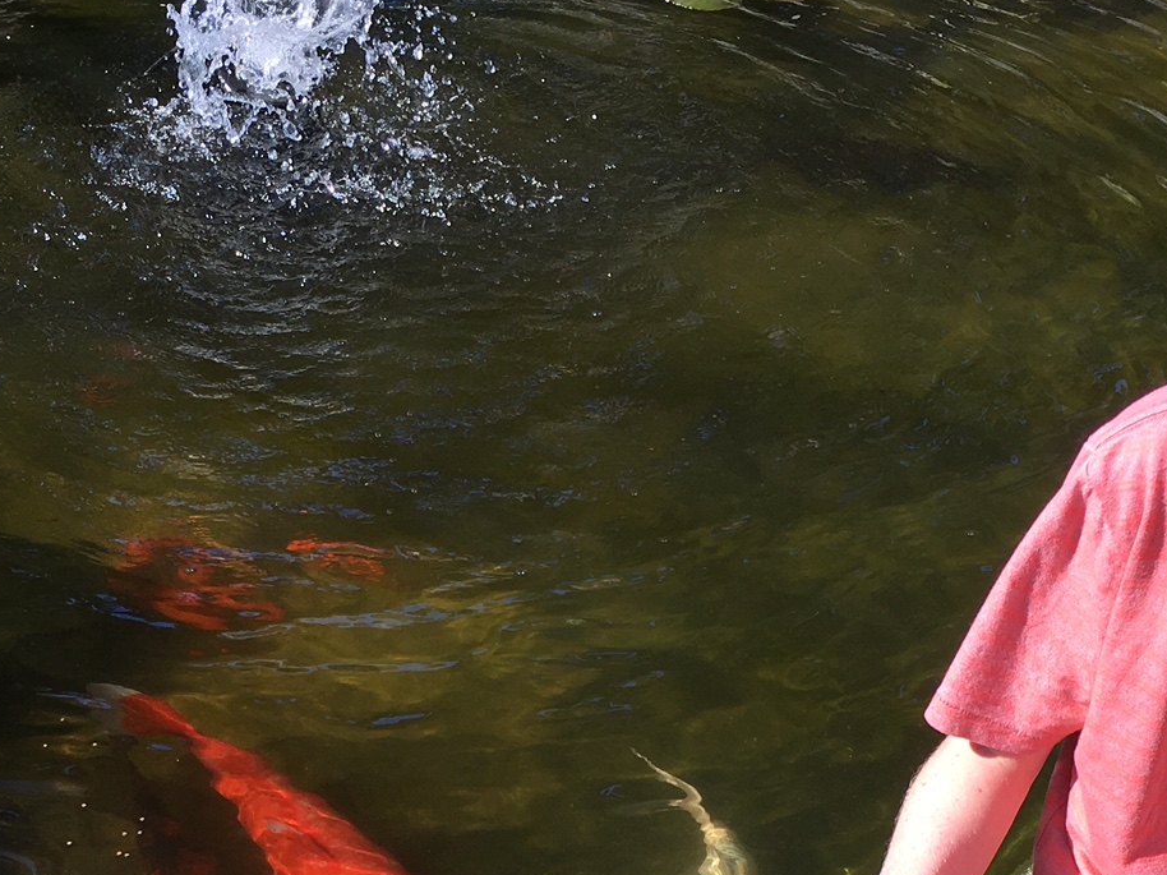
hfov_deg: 29.8
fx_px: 2191
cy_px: 904
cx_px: 492
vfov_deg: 21.7
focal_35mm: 65
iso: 25
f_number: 2.2
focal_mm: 4.15
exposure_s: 1/610
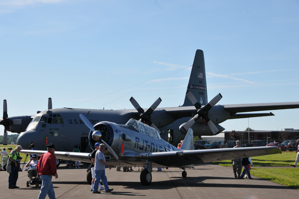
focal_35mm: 78
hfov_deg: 26.0
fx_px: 647
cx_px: 150
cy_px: 100
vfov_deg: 17.4
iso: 200
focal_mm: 52
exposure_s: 1/500
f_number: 11
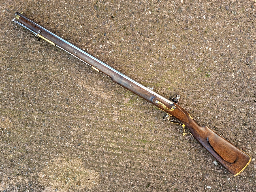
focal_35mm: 24
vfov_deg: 56.8
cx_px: 128
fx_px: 177
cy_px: 96
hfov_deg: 71.6
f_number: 1.8
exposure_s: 1/100
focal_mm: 5.23
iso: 50
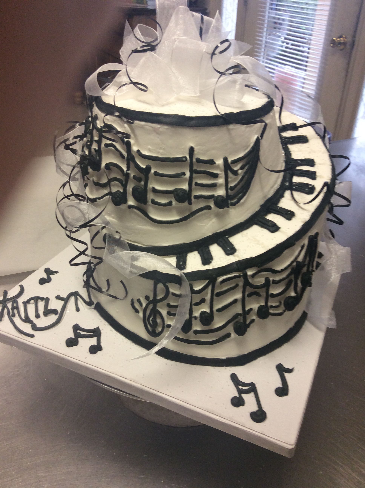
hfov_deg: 44.1
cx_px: 182
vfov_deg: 56.9
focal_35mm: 32
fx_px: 451
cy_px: 244
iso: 50
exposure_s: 1/24
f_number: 2.4
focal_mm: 3.3
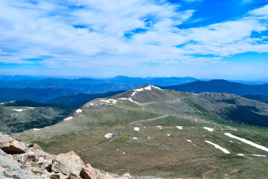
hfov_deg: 55.1
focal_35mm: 34
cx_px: 134
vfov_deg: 38.4
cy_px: 90
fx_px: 257
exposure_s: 1/500
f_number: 11
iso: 320
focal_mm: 23
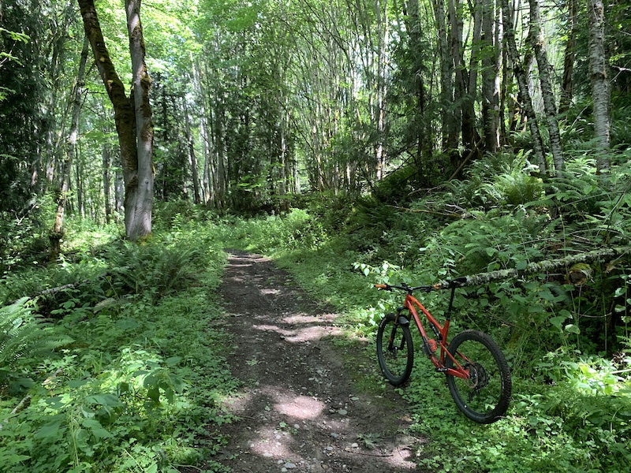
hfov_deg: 67.3
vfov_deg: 53.1
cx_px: 316
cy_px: 236
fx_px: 474
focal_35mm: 26
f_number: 1.8
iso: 100
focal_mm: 4.25
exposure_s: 1/109
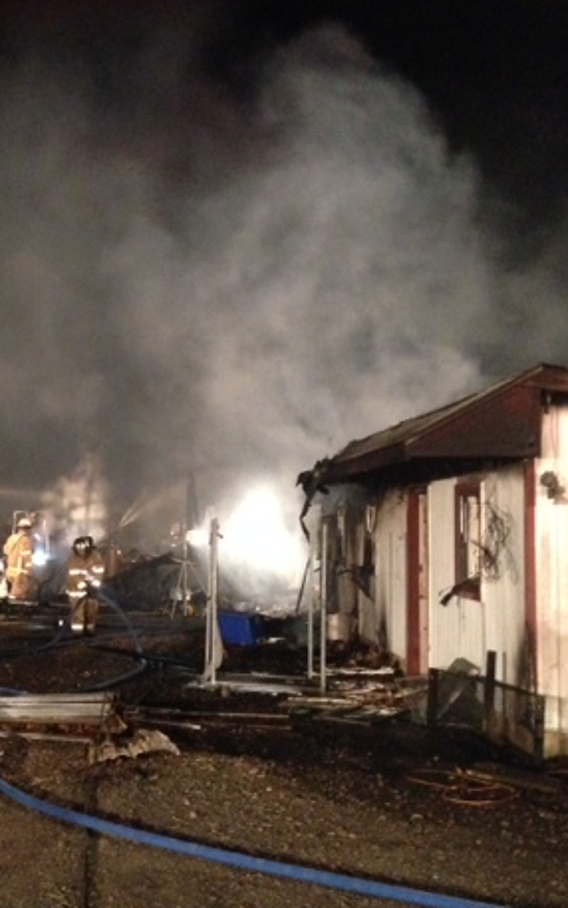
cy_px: 449
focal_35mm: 49
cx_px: 42
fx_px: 1212
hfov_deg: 25.4
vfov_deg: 41.0
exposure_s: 1/15
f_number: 2.4
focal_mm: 4.12
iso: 800
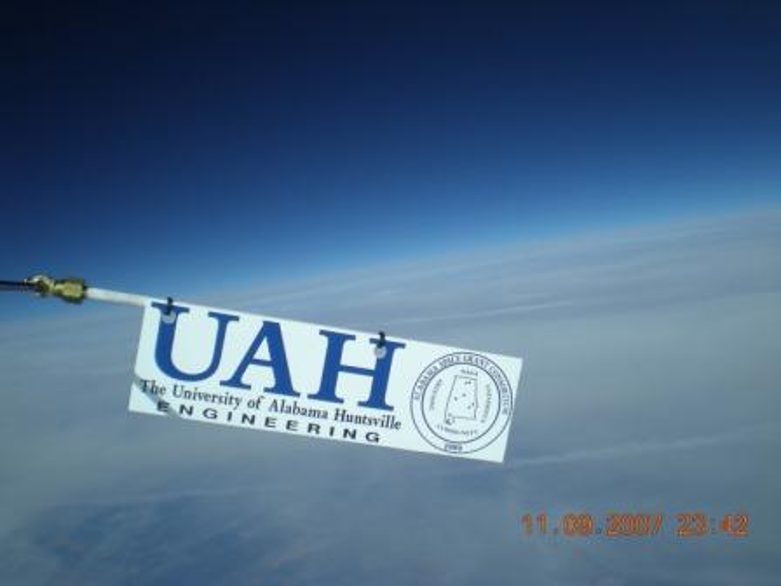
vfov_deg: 37.7
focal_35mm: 38
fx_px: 857
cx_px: 390
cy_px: 293
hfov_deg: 49.0
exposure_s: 1/1000
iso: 50
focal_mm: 6.3
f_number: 4.6
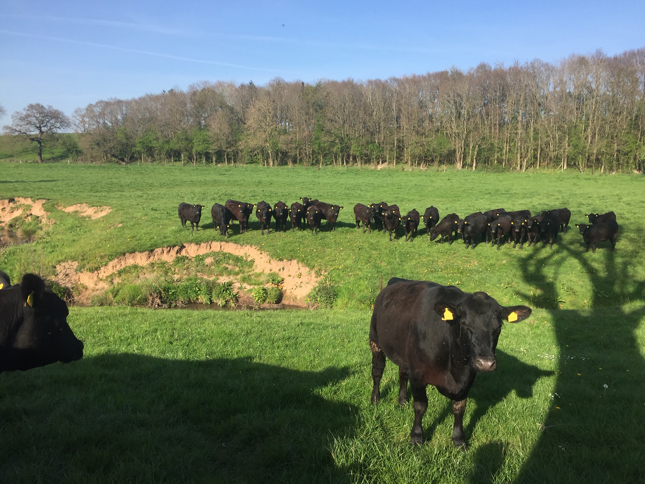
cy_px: 242
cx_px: 322
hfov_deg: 61.7
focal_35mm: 29
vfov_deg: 48.2
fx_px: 540
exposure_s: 1/1412
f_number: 2.2
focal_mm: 4.15
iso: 32
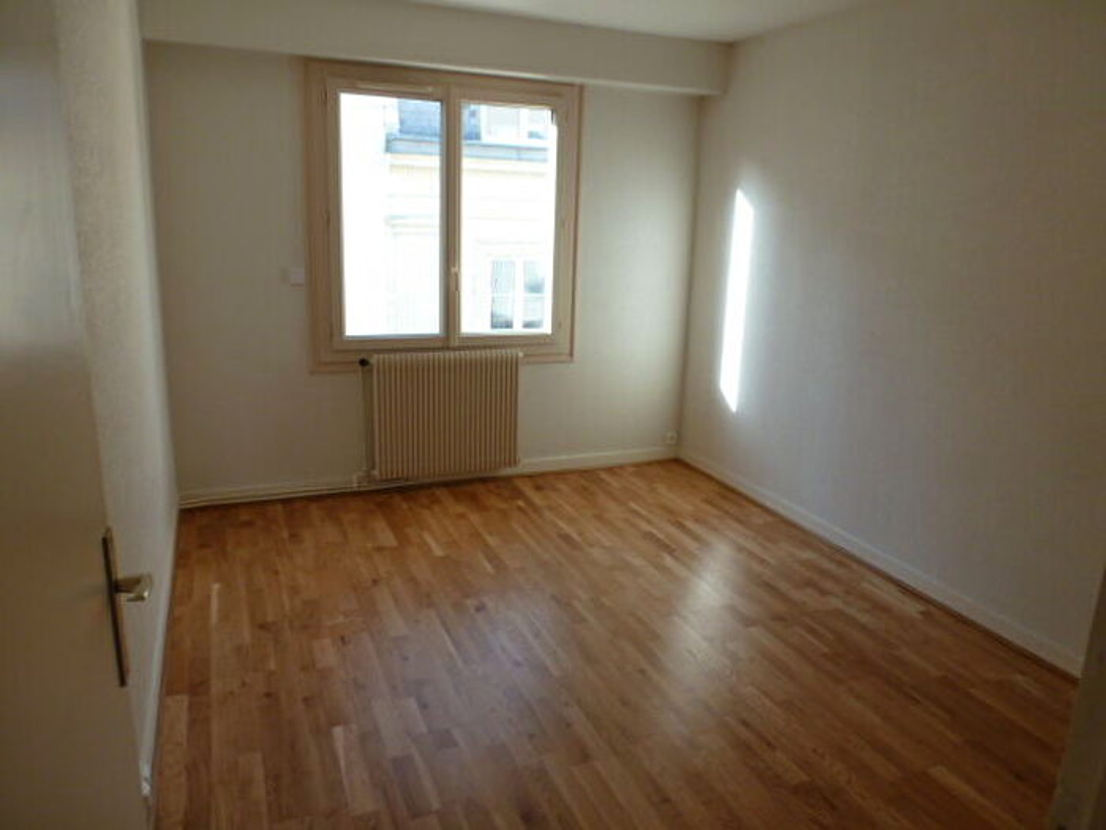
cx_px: 553
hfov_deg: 71.6
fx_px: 767
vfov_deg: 56.8
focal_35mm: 24
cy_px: 415
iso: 125
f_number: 3.3
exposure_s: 1/60
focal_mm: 4.3
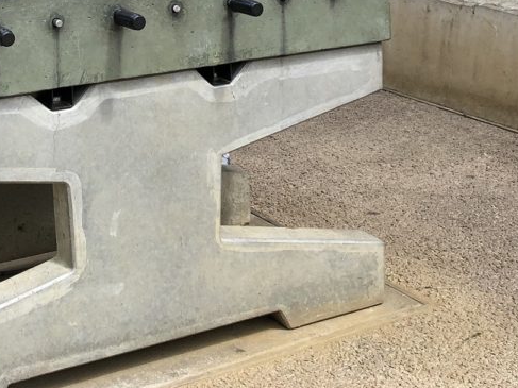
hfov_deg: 27.7
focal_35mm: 69
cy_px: -52
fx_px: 1032
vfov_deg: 20.2
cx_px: 113
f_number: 1.8
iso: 20
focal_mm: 3.99
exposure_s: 1/694
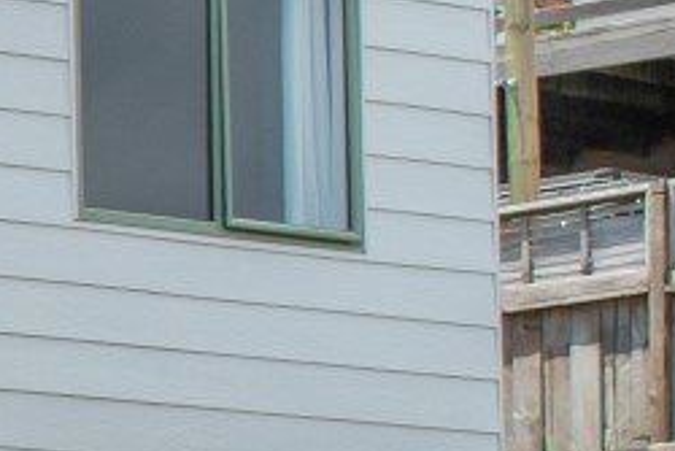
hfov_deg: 5.3
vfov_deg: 3.7
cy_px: 427
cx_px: -1196
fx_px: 6922
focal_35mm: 369
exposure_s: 1/1000
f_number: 7.1
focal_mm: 32
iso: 250
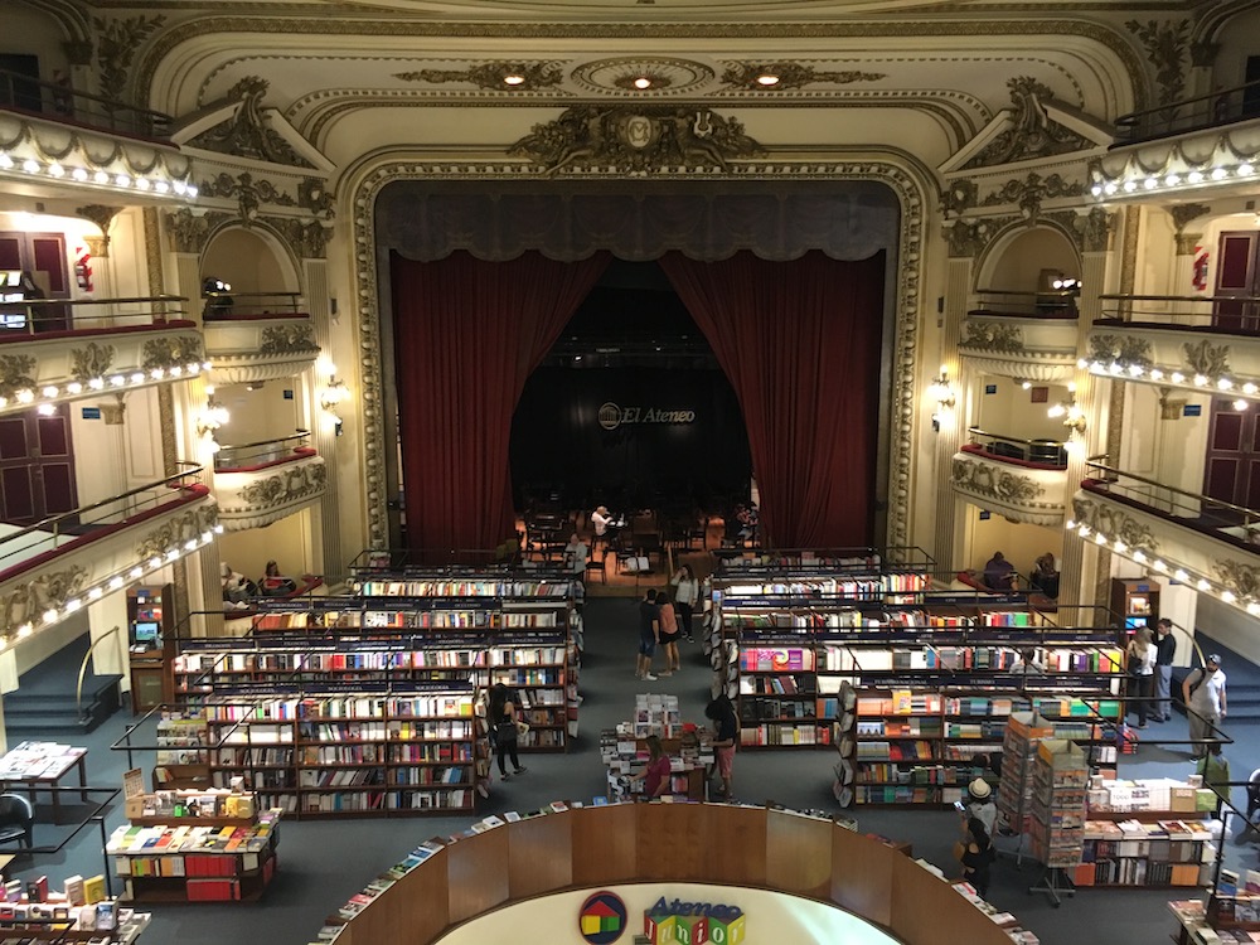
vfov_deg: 48.2
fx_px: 1056
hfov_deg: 61.7
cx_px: 630
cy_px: 472
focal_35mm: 29
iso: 200
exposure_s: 1/20
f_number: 2.2
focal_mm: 4.15
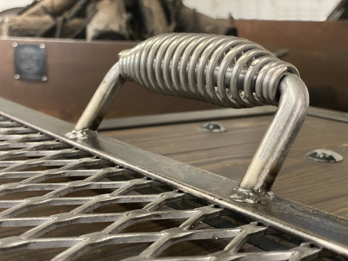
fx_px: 523
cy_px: 130
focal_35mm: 52
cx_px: 174
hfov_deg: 36.8
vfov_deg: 28.0
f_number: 2
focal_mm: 6
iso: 320
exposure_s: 1/40
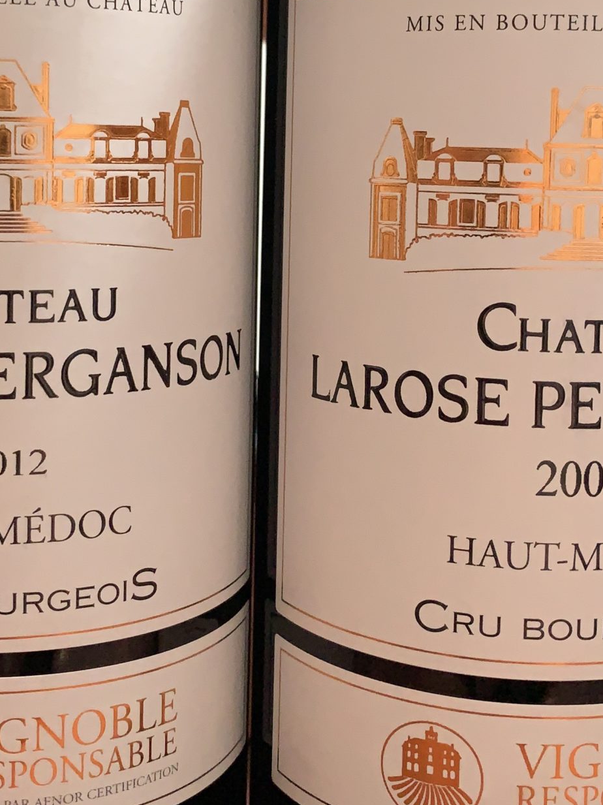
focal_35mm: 54
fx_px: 1255
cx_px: 229
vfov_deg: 34.9
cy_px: 221
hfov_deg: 26.9
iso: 320
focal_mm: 4.25
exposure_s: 1/60
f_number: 1.8
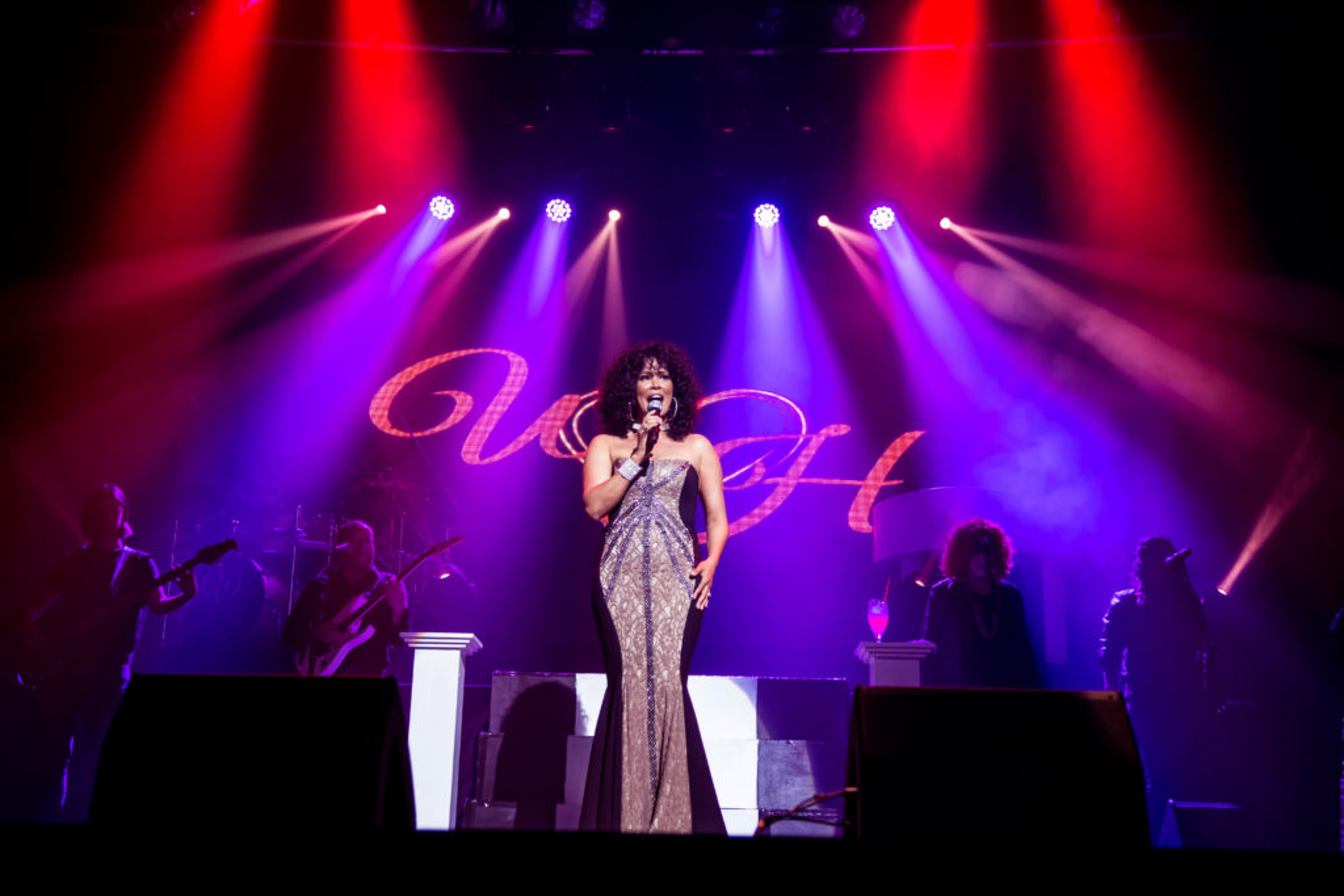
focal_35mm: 42
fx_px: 1568
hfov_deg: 46.4
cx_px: 672
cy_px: 448
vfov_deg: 31.9
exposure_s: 1/100
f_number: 3.2
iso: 800
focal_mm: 28
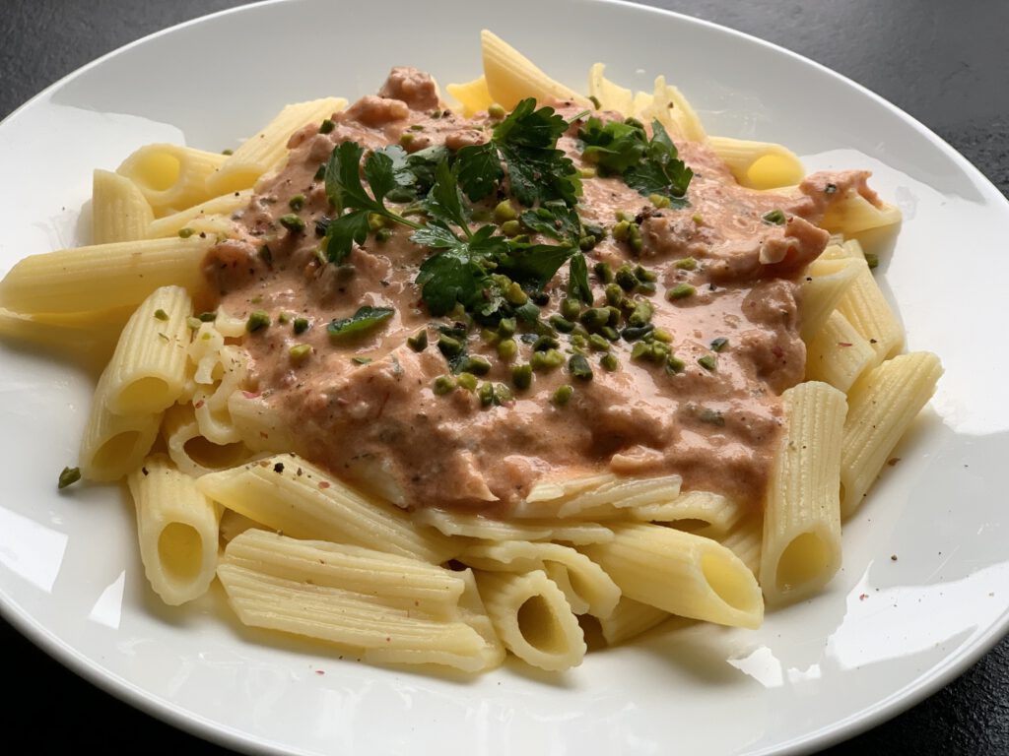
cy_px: 378
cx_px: 504
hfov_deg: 36.8
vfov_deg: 28.0
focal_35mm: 52
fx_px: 1516
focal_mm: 6
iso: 125
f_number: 2.4
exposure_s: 1/116
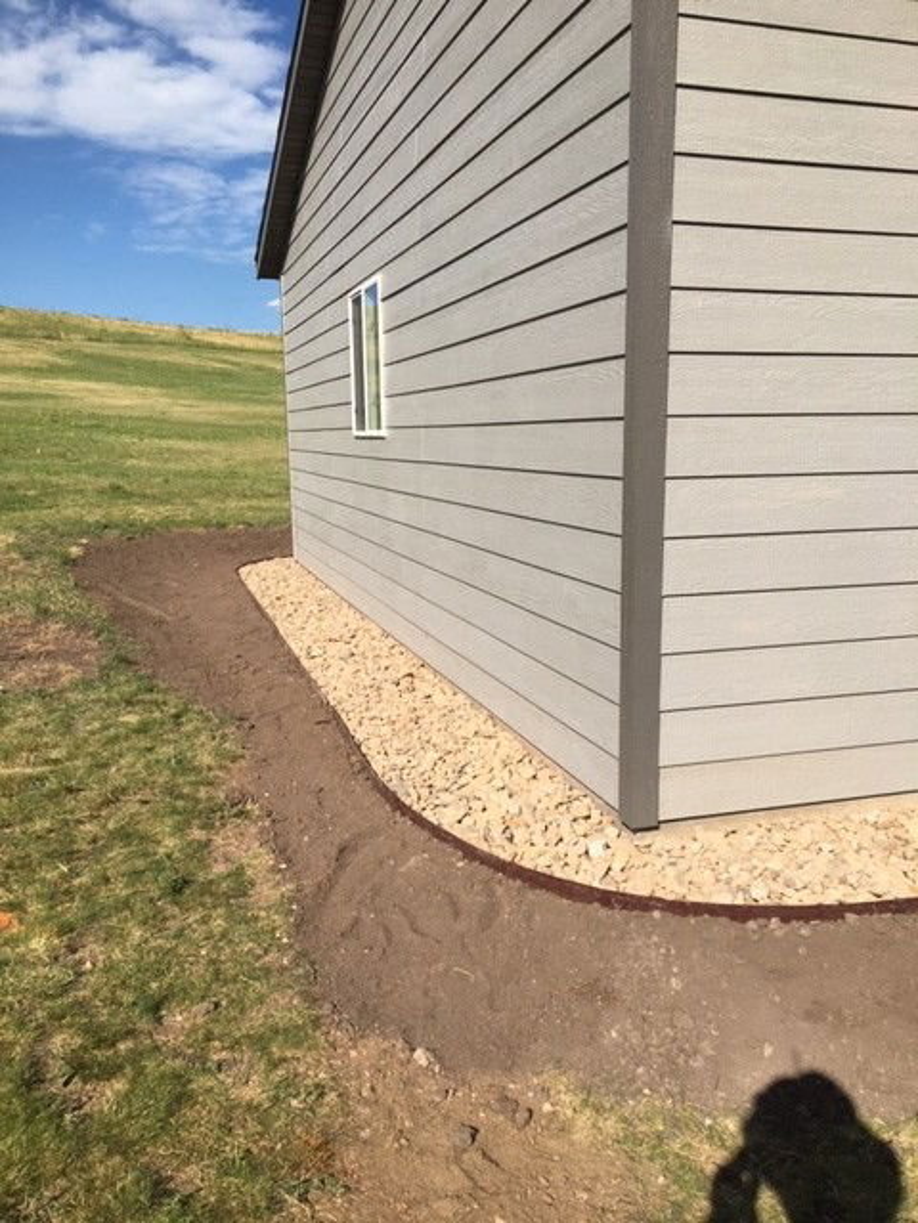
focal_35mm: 29
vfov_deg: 61.7
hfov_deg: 48.2
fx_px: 1025
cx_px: 459
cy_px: 612
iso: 25
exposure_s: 1/2137
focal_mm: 4.15
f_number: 2.2
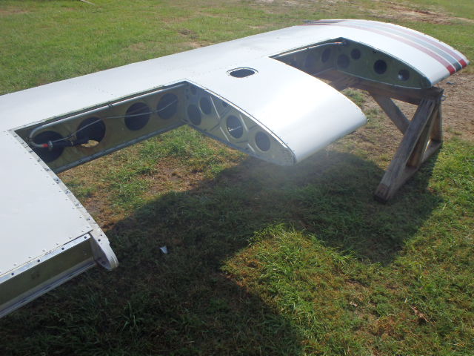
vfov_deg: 49.7
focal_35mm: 28
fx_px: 383
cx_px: 237
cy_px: 178
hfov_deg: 63.4
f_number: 11
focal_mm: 5
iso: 125
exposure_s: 1/160
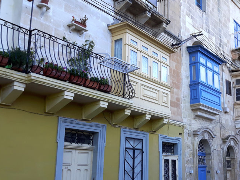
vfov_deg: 29.7
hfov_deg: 38.0
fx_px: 340
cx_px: 179
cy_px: 100
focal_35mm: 49
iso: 40
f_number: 1.9
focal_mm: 3.7
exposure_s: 1/158
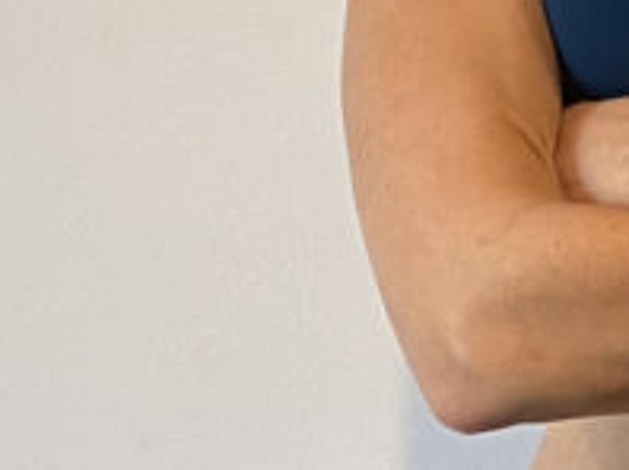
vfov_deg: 7.3
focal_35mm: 202
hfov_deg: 9.6
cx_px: 851
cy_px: 235
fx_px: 3666
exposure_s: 1/60
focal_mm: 4.25
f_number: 1.8
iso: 100
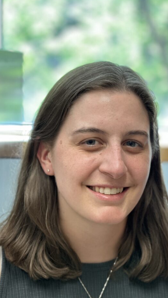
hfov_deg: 13.0
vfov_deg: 22.9
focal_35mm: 93
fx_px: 736
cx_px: 97
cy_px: 161
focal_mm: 9
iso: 250
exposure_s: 1/40
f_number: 2.8
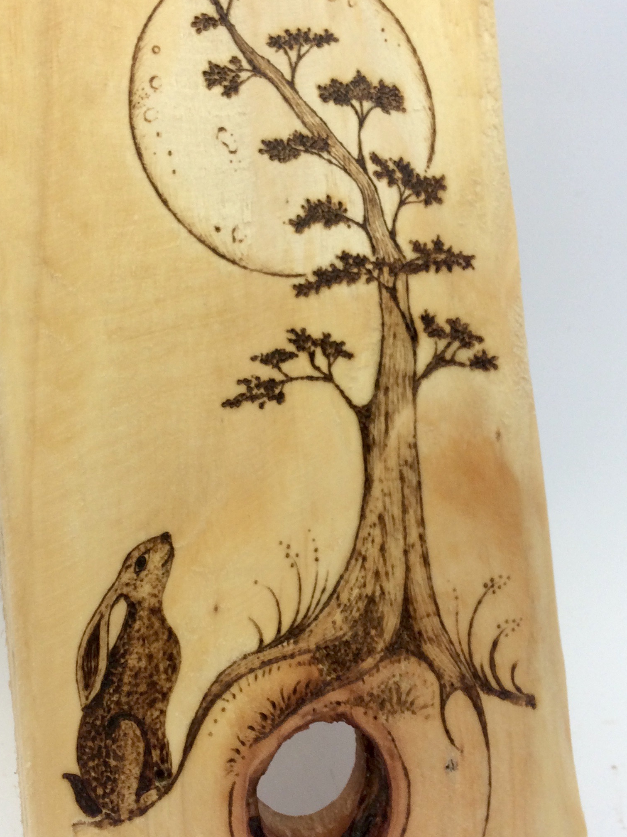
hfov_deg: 30.8
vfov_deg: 40.4
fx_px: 1135
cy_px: 477
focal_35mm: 47
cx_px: 259
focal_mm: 4.15
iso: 40
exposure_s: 1/50
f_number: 2.2
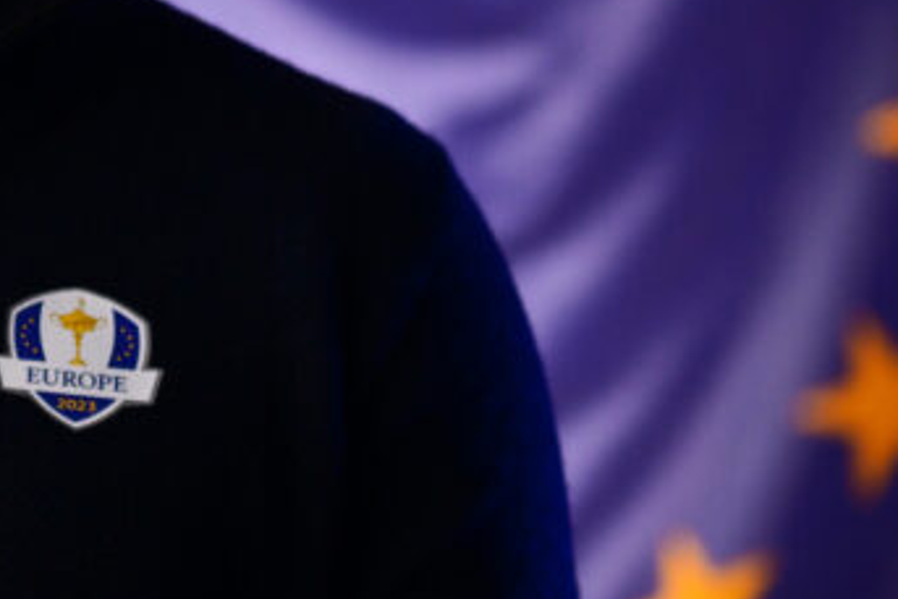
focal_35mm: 209
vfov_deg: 6.5
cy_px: -148
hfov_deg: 9.7
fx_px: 5215
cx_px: -134
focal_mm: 70
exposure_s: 1/320
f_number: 2.8
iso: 800
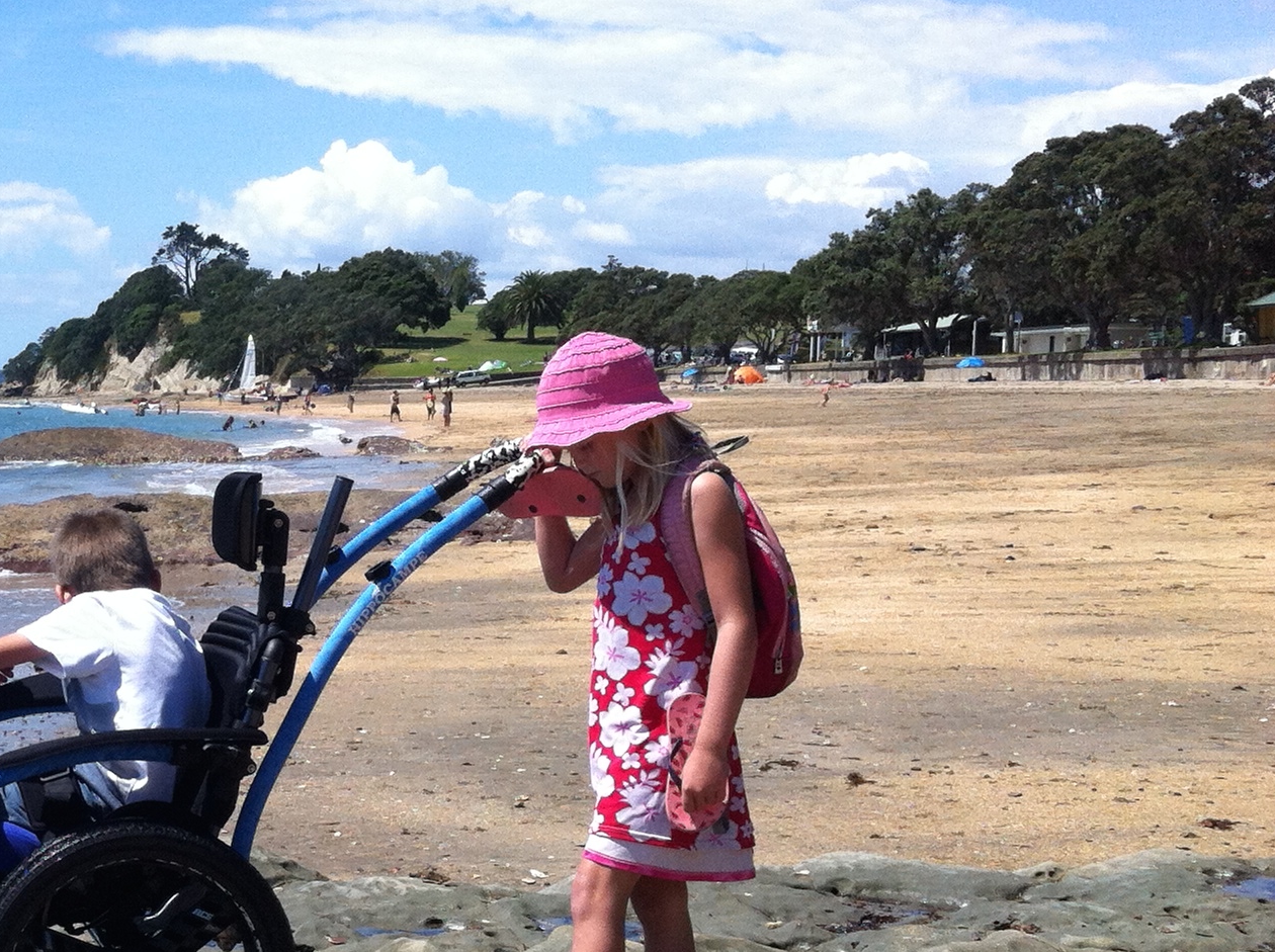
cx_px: 42
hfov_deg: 25.9
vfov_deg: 20.2
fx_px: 2648
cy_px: 735
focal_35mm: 72
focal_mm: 3.85
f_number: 2.8
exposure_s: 1/2011
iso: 80
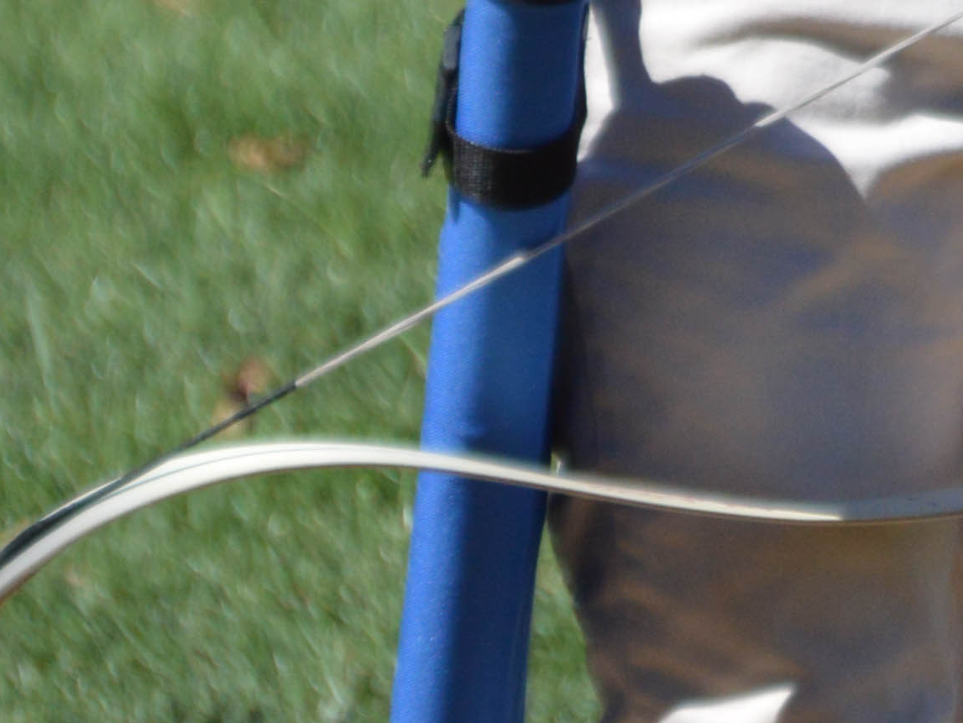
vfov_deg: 1.0
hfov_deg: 1.3
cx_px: 1080
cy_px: -202
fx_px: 42048
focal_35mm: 1511
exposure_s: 1/1600
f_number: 6.3
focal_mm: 200
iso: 400
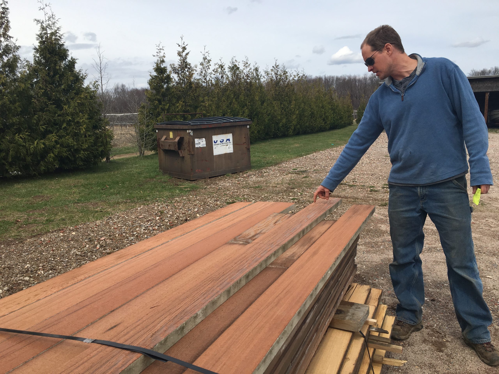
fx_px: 418
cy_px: 187
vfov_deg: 48.2
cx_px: 250
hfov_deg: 61.7
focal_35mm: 29
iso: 25
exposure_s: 1/1876
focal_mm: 4.15
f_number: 2.2
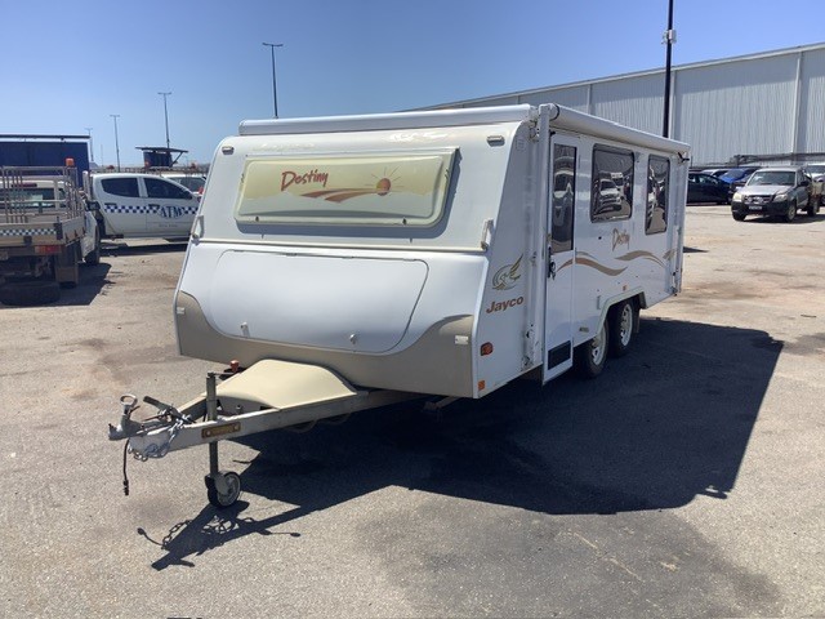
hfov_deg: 58.4
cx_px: 412
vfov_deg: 45.4
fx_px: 739
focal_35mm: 31
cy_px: 310
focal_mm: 3.3
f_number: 2.4
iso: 25
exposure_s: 1/1894
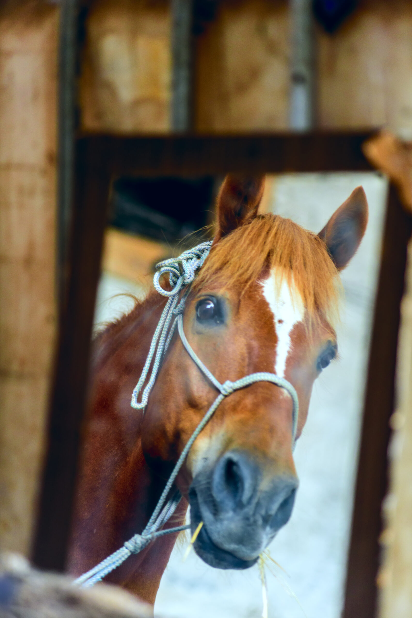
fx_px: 3450
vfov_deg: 10.2
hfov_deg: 6.8
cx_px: 207
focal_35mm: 201
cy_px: 309
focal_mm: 200
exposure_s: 1/200
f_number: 4
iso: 1000
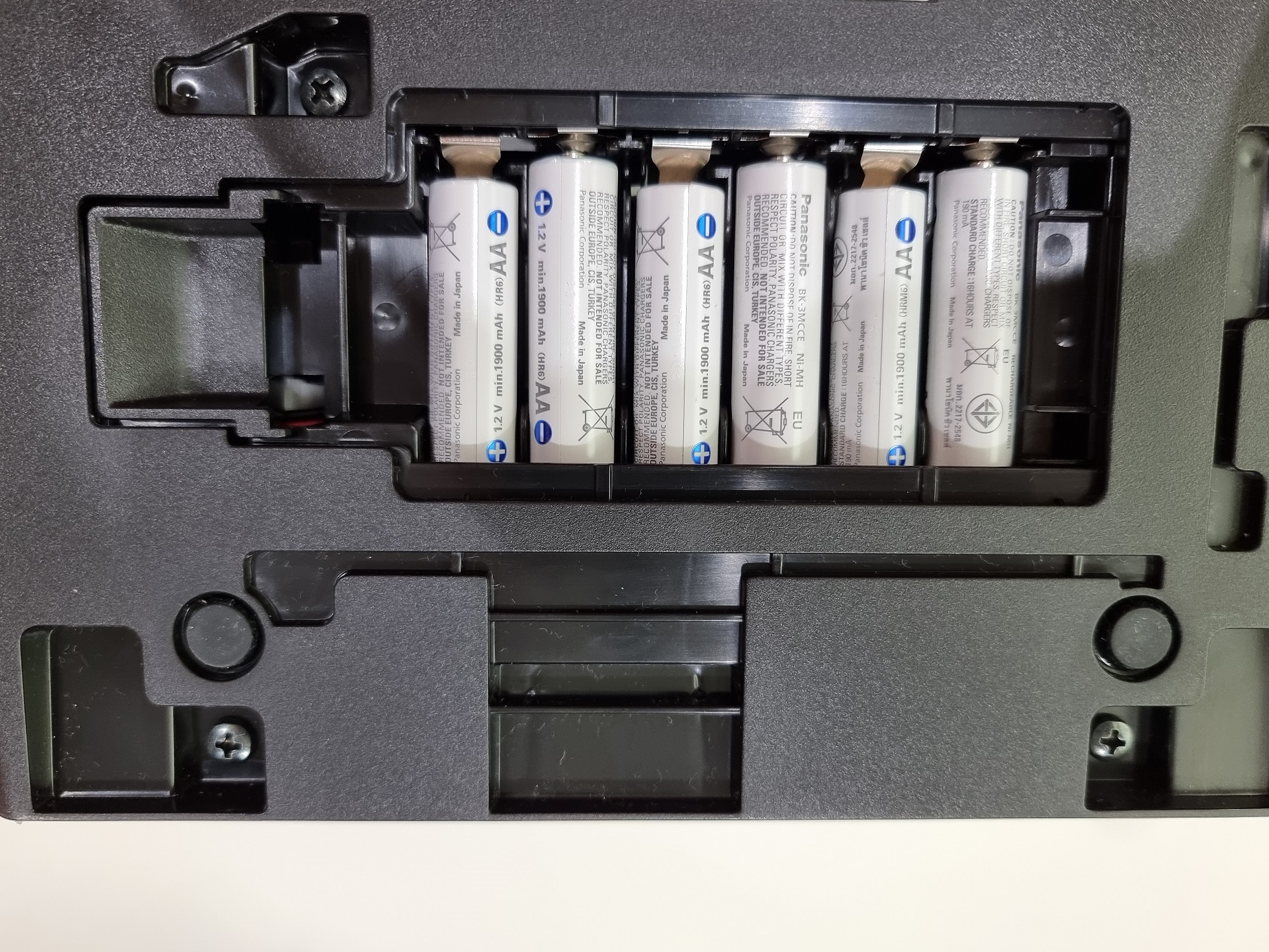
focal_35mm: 26
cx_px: 619
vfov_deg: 53.1
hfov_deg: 67.3
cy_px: 491
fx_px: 953
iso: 160
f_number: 1.8
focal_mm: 6.7
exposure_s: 1/100
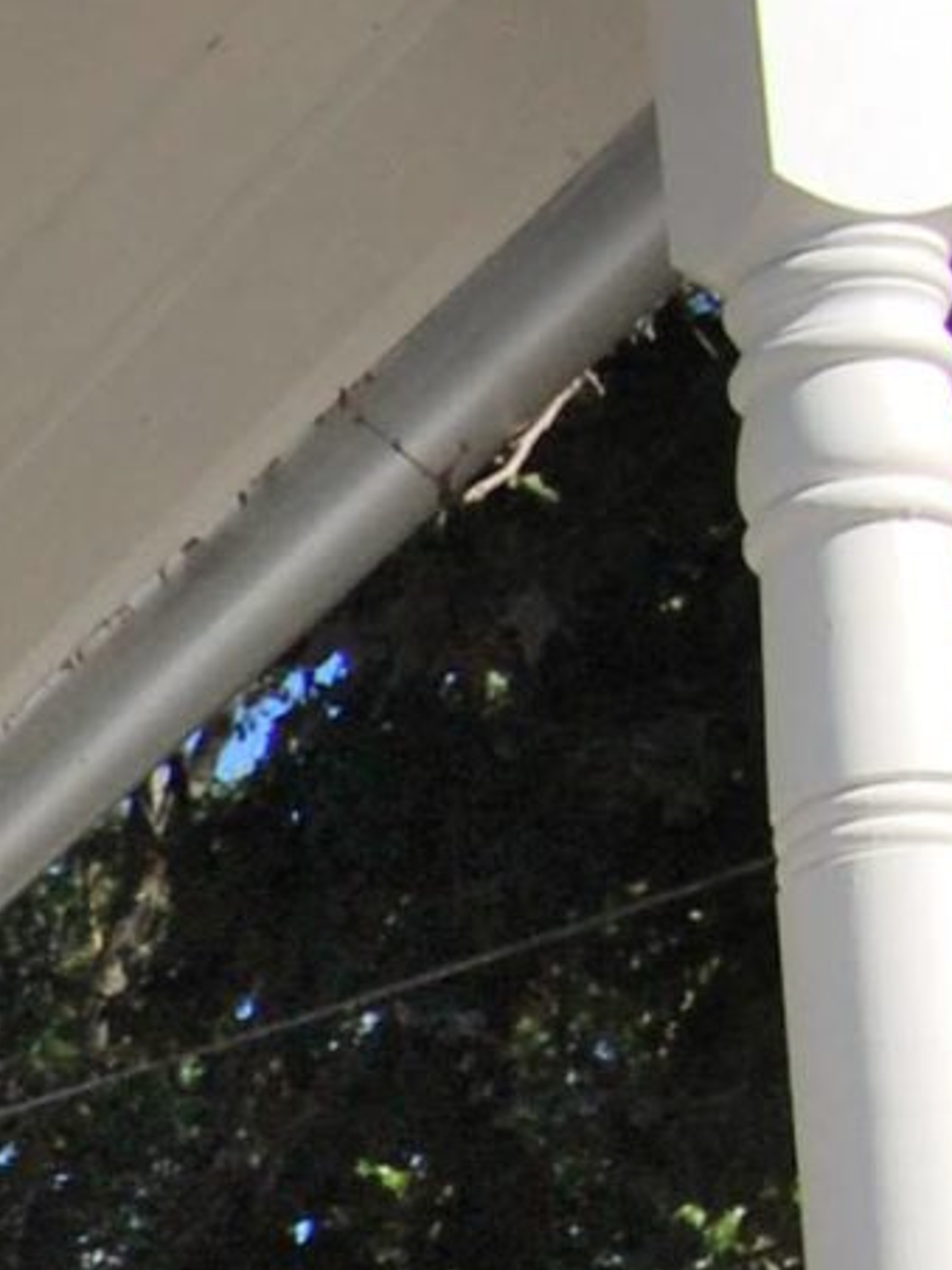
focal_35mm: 212
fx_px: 7774
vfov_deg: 9.0
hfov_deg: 6.3
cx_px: -2157
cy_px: 2048
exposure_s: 1/640
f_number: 13
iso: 400
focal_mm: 26
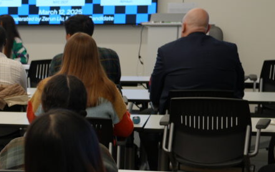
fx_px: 1065
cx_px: -228
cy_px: 208
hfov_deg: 13.2
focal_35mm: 142
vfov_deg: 9.1
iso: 100
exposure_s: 1/50
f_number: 2.8
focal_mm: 30
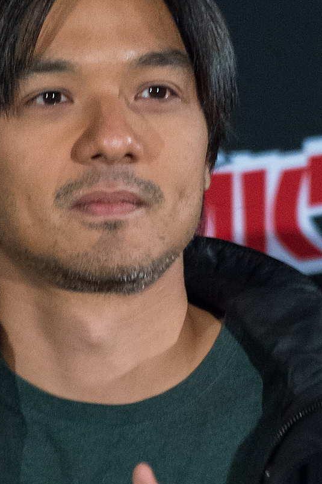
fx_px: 17126
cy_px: 442
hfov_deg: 1.1
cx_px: 79
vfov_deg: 1.6
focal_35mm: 1276
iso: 2500
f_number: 5.6
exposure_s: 1/125
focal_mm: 500
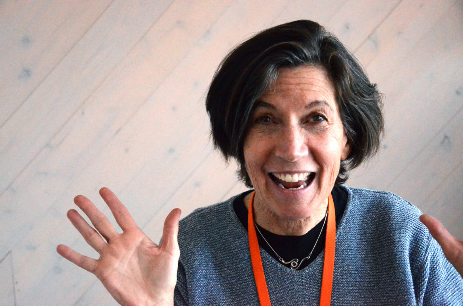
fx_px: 654
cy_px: 153
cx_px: 232
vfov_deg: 26.4
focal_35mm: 51
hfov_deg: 39.0
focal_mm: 34
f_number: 4.2
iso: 8000
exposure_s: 1/2000
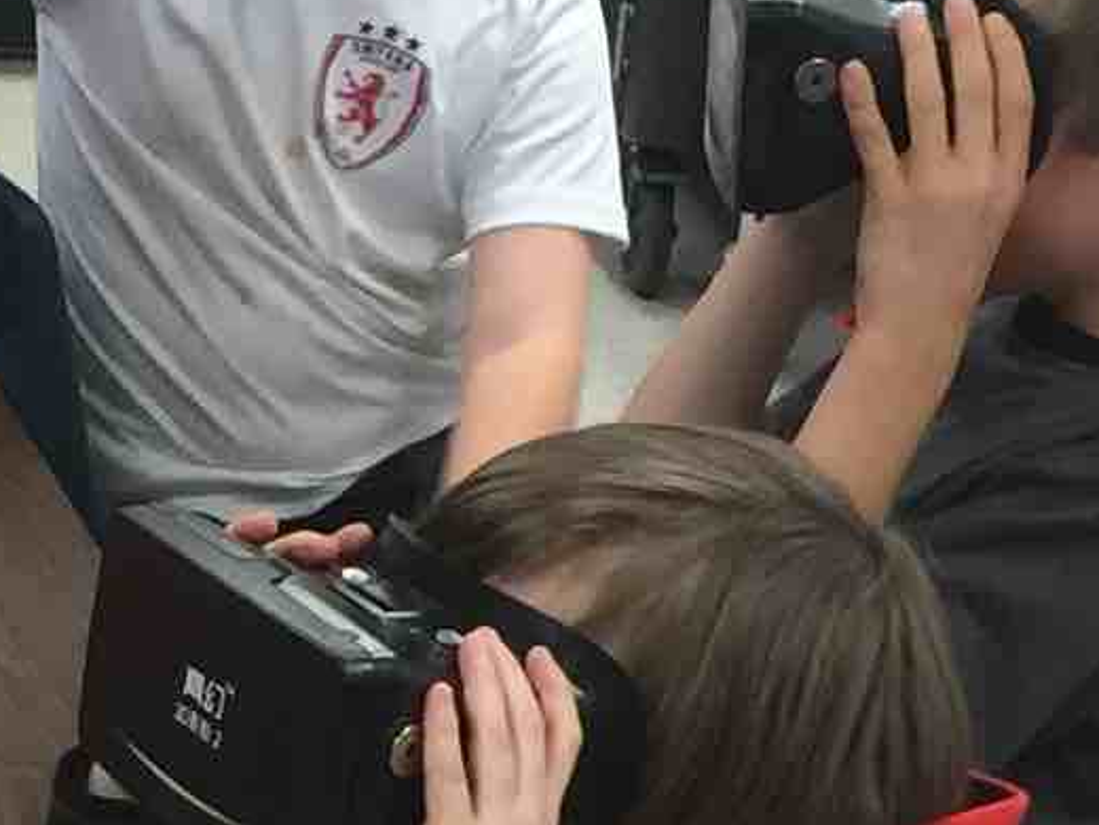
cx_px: -232
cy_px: 1202
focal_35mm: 182
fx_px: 5778
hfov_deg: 10.7
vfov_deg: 8.0
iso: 50
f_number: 2.2
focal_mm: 4.15
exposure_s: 1/15
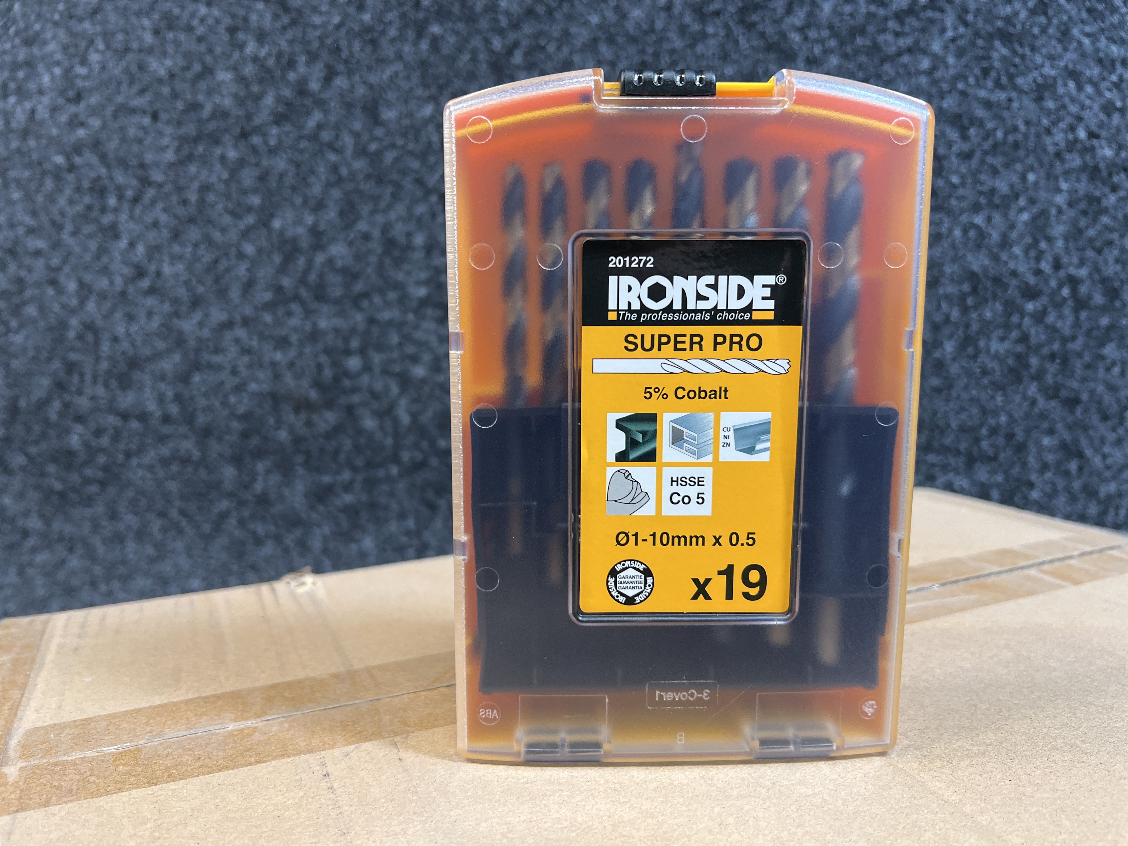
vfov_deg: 53.1
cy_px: 423
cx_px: 564
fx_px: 847
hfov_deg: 67.3
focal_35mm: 26
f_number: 1.5
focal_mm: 5.7
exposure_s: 1/71
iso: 125
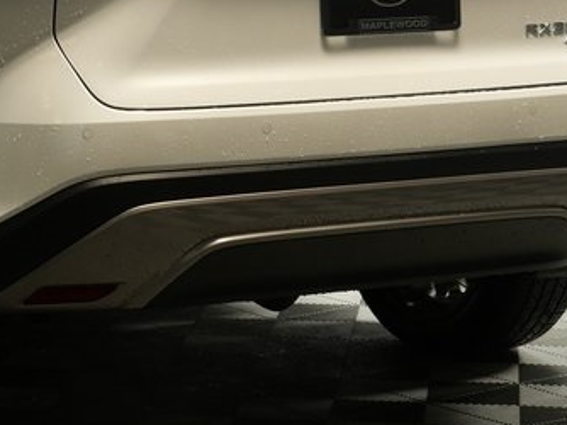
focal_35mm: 135
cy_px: 66
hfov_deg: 14.4
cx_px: -8
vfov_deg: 10.9
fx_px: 2210
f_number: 5
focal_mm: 22
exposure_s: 1/200
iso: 250
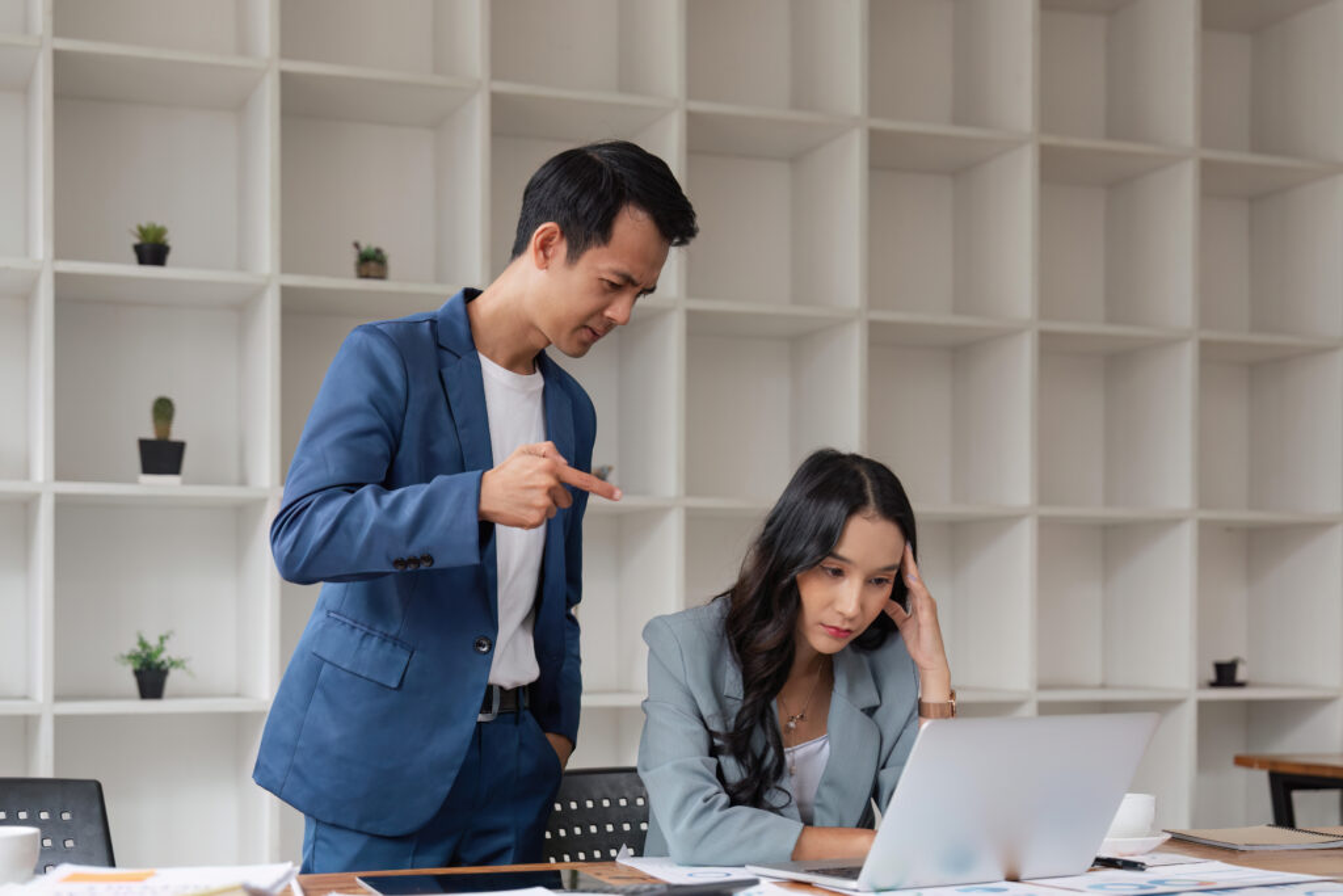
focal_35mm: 52
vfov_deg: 26.0
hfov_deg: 38.2
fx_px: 1940
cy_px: 448
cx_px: 672
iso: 200
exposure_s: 1/125
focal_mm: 52
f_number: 2.8
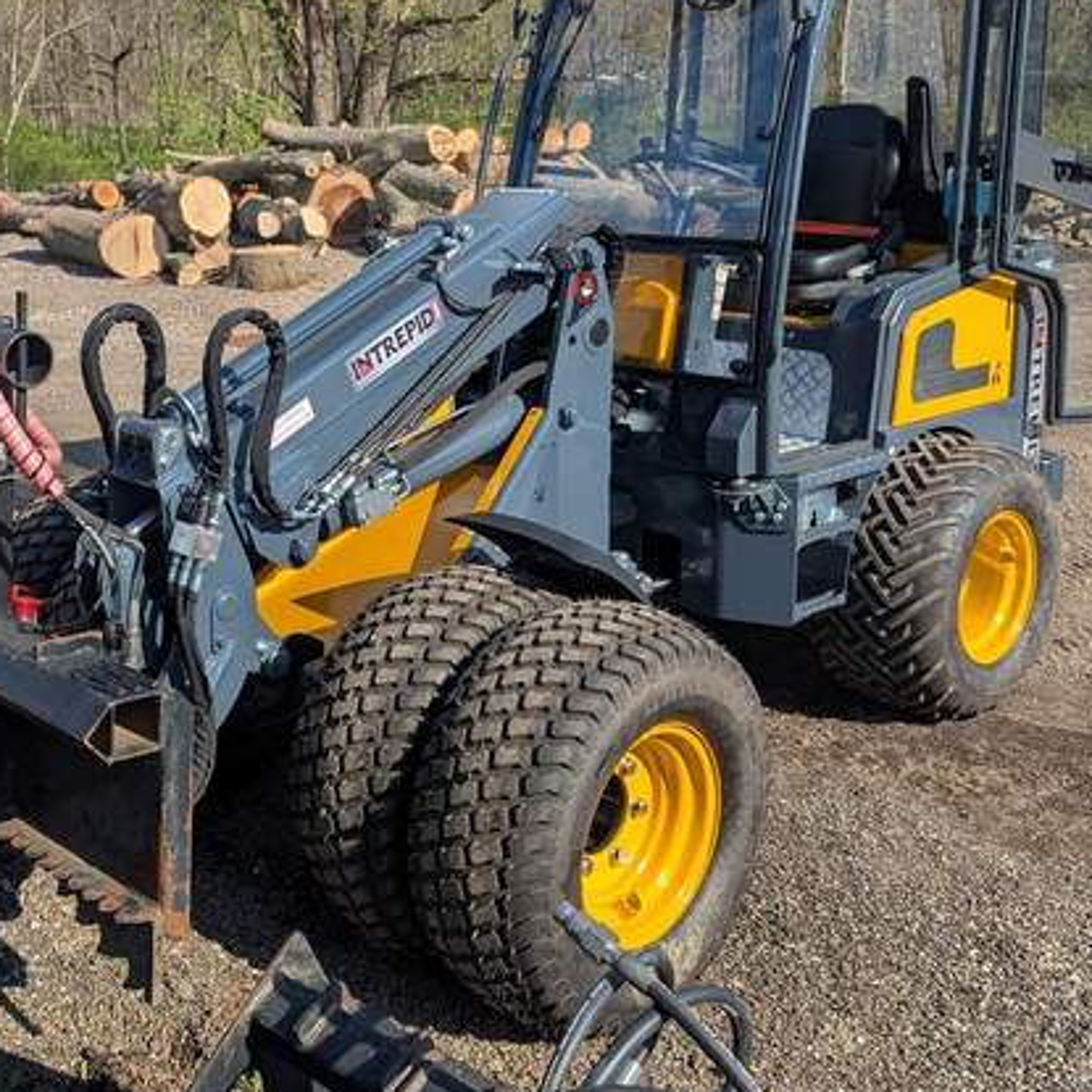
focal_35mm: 41
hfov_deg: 40.0
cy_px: 425
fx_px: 1463
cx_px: 303
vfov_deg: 40.7
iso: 41
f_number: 1.85
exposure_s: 1/1795
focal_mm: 6.81
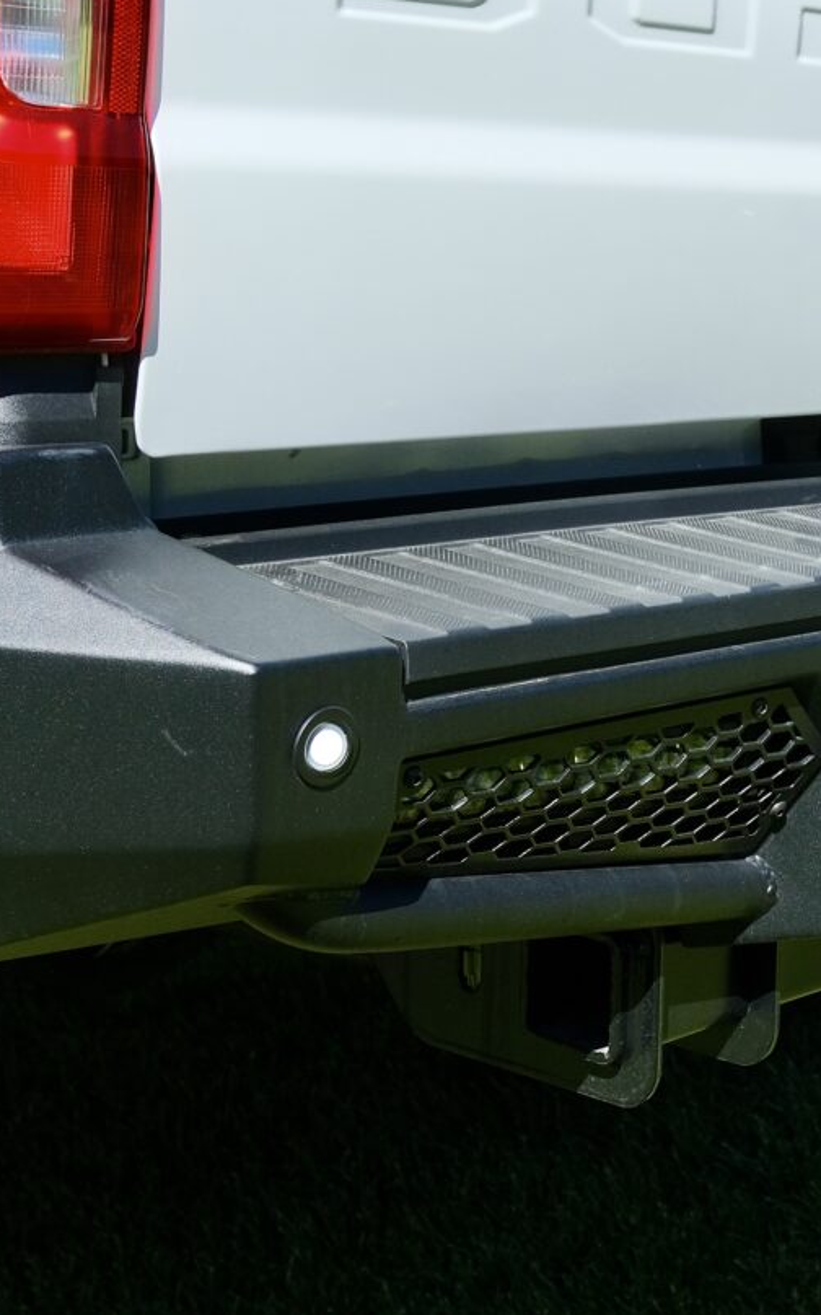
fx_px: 2292
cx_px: 666
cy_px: 686
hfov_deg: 20.1
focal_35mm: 64
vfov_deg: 32.0
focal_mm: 22.1
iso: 400
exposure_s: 1/1000
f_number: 5.6
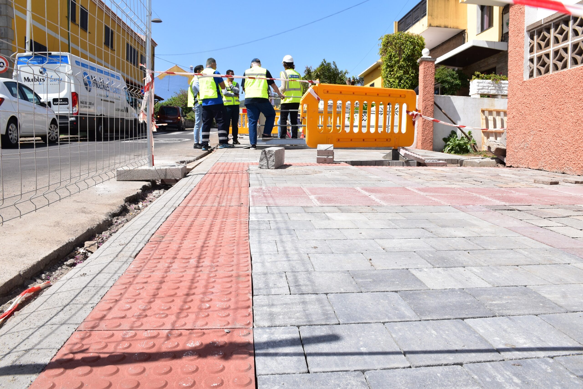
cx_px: 292
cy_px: 194
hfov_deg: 67.4
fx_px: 437
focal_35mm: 27
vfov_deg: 47.9
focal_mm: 18
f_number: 11
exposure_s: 1/500
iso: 200
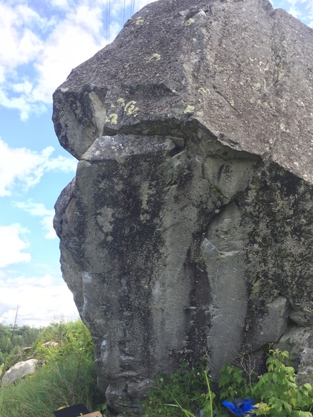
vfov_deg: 58.3
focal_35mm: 31
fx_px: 374
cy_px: 216
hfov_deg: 45.5
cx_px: 152
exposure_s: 1/252
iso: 32
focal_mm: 4.15
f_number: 2.2
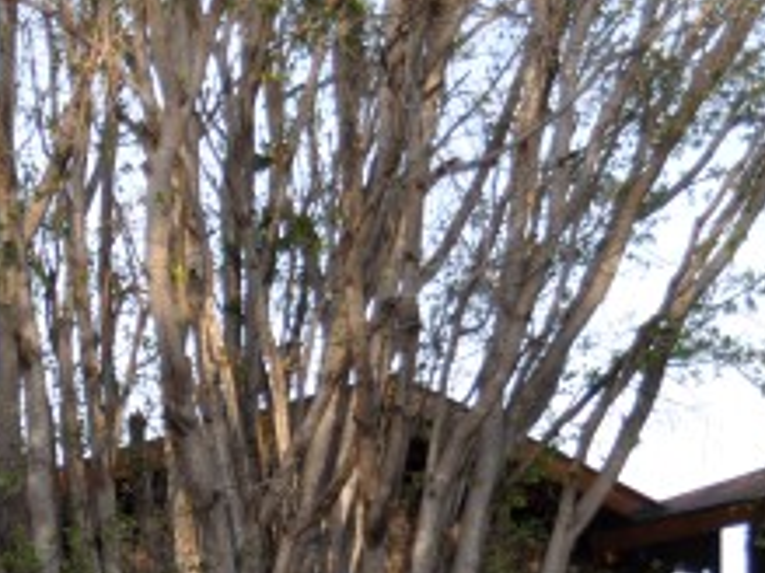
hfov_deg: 16.0
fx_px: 2628
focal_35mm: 119
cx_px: -114
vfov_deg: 11.9
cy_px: 842
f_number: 4
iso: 200
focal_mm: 24
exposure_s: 1/250
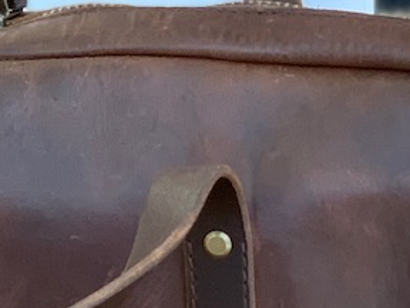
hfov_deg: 8.5
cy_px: 232
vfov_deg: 6.4
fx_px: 2736
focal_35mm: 231
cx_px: -7
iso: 160
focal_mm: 6
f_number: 2.4
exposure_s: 1/60
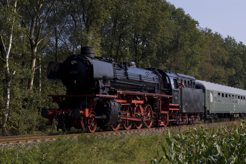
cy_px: 82
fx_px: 512
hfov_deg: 27.0
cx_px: 123
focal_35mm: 75
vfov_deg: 18.2
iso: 200
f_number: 5.6
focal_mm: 50
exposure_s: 1/800
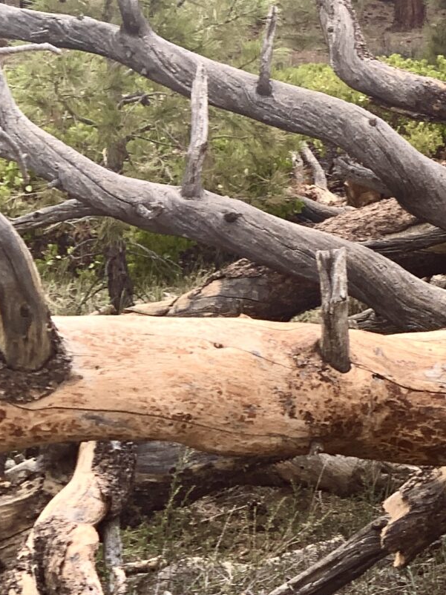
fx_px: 2853
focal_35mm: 166
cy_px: 237
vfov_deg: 11.9
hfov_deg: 8.8
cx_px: 625
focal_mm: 6
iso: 16
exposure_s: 1/119
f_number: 2.4
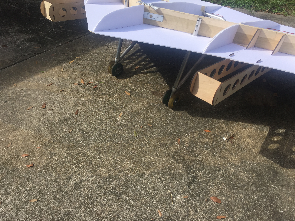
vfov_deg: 46.8
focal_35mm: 30
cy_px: 113
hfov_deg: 60.0
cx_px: 144
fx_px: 256
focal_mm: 4.15
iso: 32
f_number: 2.2
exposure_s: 1/989
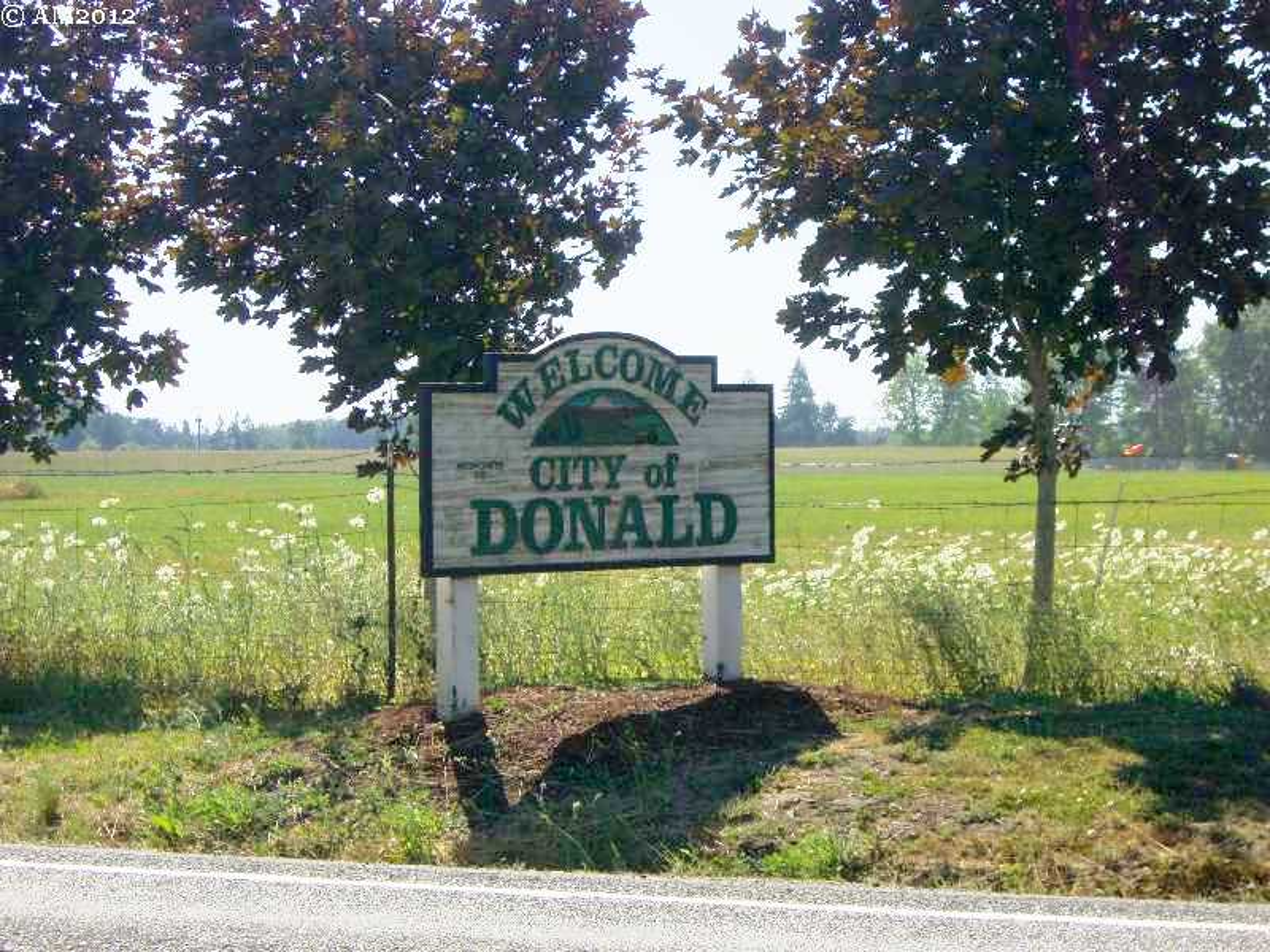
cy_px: 476
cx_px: 635
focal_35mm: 114
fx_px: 4182
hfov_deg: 17.3
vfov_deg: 13.0
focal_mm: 23.7
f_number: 5.4
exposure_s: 1/400
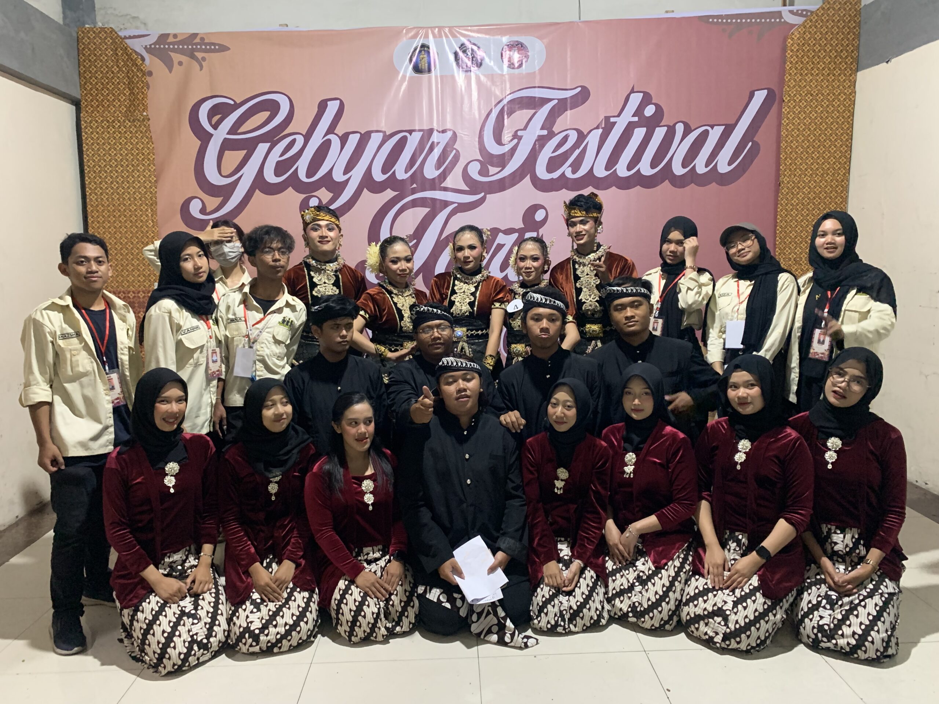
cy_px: 352
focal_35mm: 26
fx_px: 705
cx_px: 470
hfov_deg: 67.3
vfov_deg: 53.1
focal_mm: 4.25
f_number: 1.8
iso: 400
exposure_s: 1/40
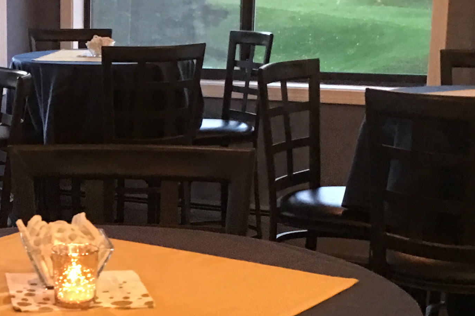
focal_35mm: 89
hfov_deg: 22.1
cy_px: 233
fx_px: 1174
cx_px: 9
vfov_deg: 15.3
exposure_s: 1/4
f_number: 2.2
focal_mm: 4.15
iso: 80
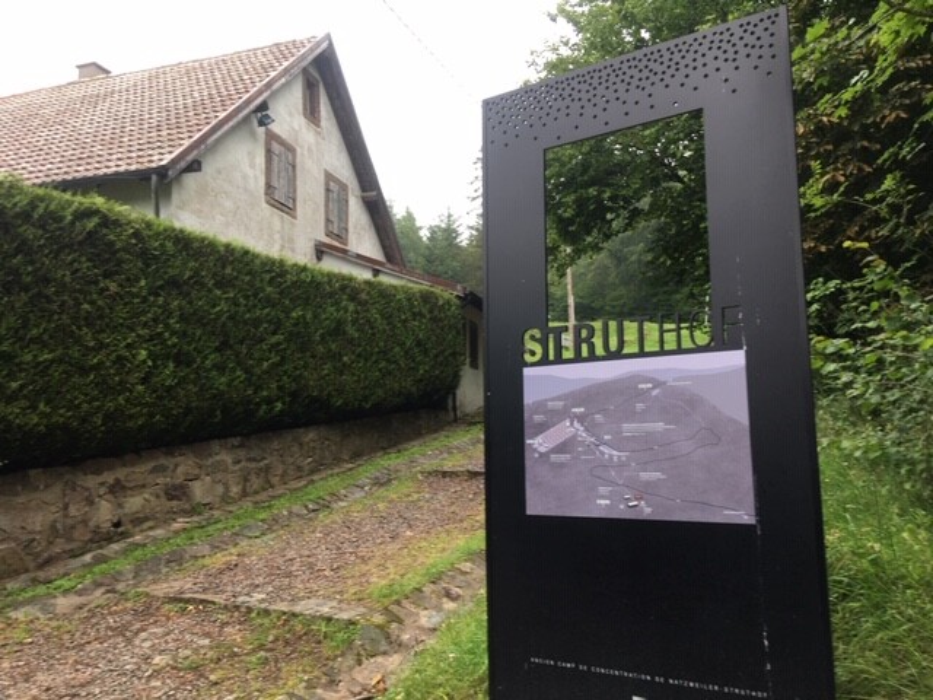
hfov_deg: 61.7
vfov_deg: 48.2
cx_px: 466
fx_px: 782
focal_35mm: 29
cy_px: 350
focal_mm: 4.15
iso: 25
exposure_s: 1/50
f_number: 2.2
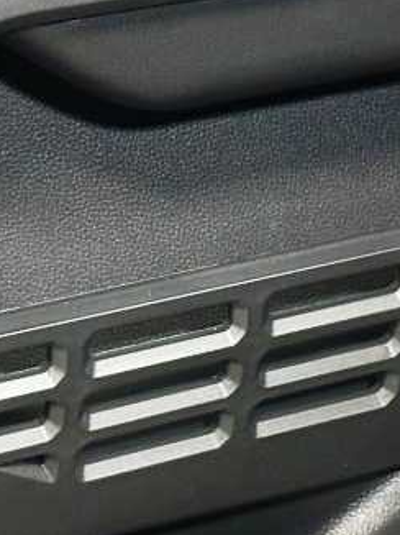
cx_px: 203
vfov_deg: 12.8
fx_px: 2330
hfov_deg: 9.8
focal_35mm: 151
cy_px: -87
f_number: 1.78
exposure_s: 1/24
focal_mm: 6.86
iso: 640
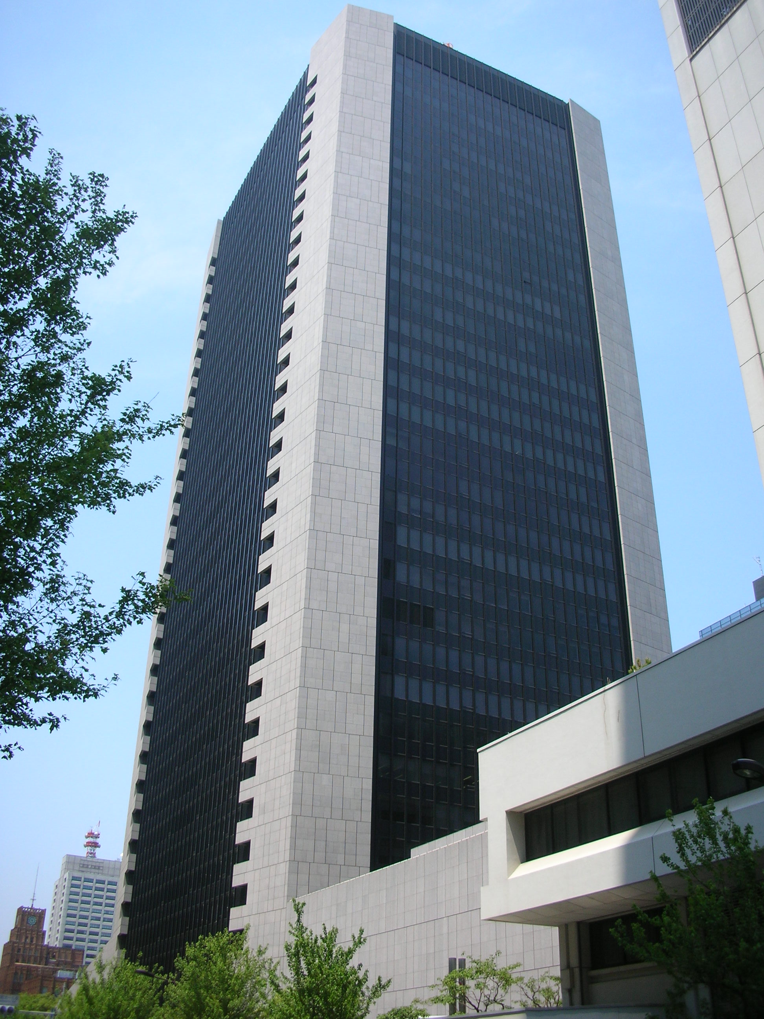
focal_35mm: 35
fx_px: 1030
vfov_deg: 52.6
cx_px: 382
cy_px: 510
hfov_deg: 40.7
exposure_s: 1/59
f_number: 8.5
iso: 50
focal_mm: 5.8
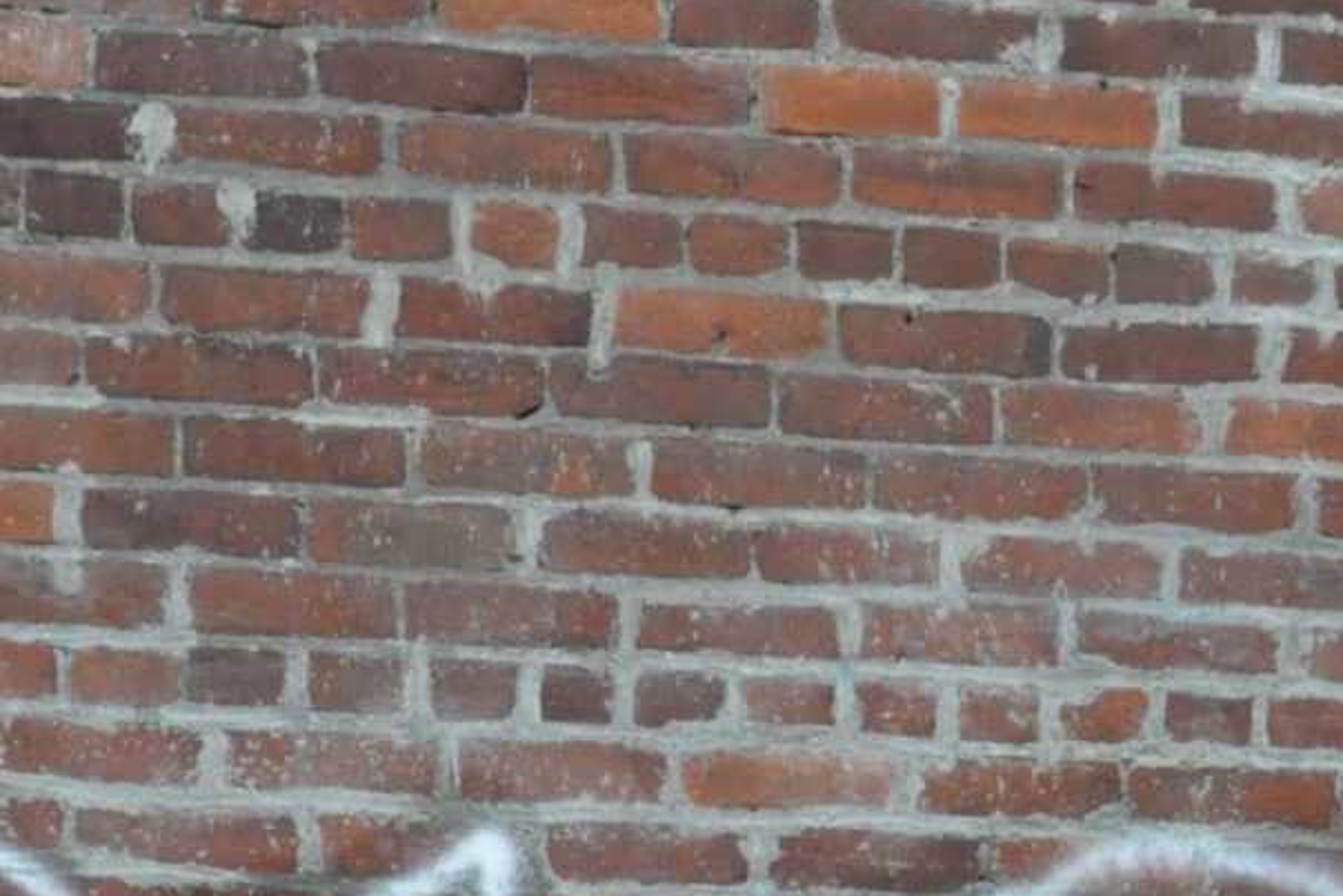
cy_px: 1634
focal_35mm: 165
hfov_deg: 12.4
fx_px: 6157
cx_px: 1210
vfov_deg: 8.0
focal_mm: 26
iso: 3200
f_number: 13
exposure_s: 1/400
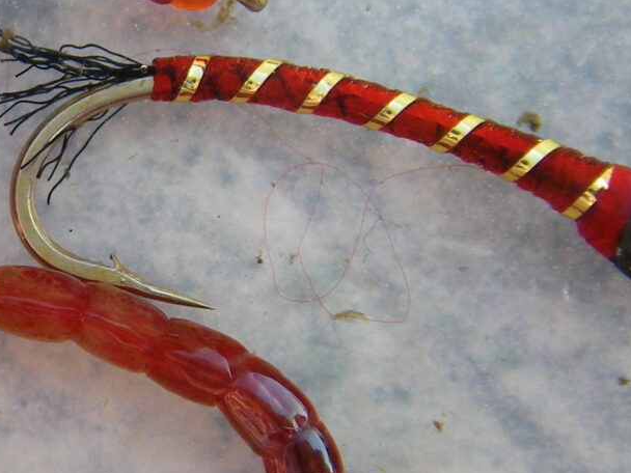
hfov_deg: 14.0
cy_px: 247
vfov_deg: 10.7
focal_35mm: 139
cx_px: 4
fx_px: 2534
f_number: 3.6
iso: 64
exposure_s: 1/100
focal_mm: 9.2
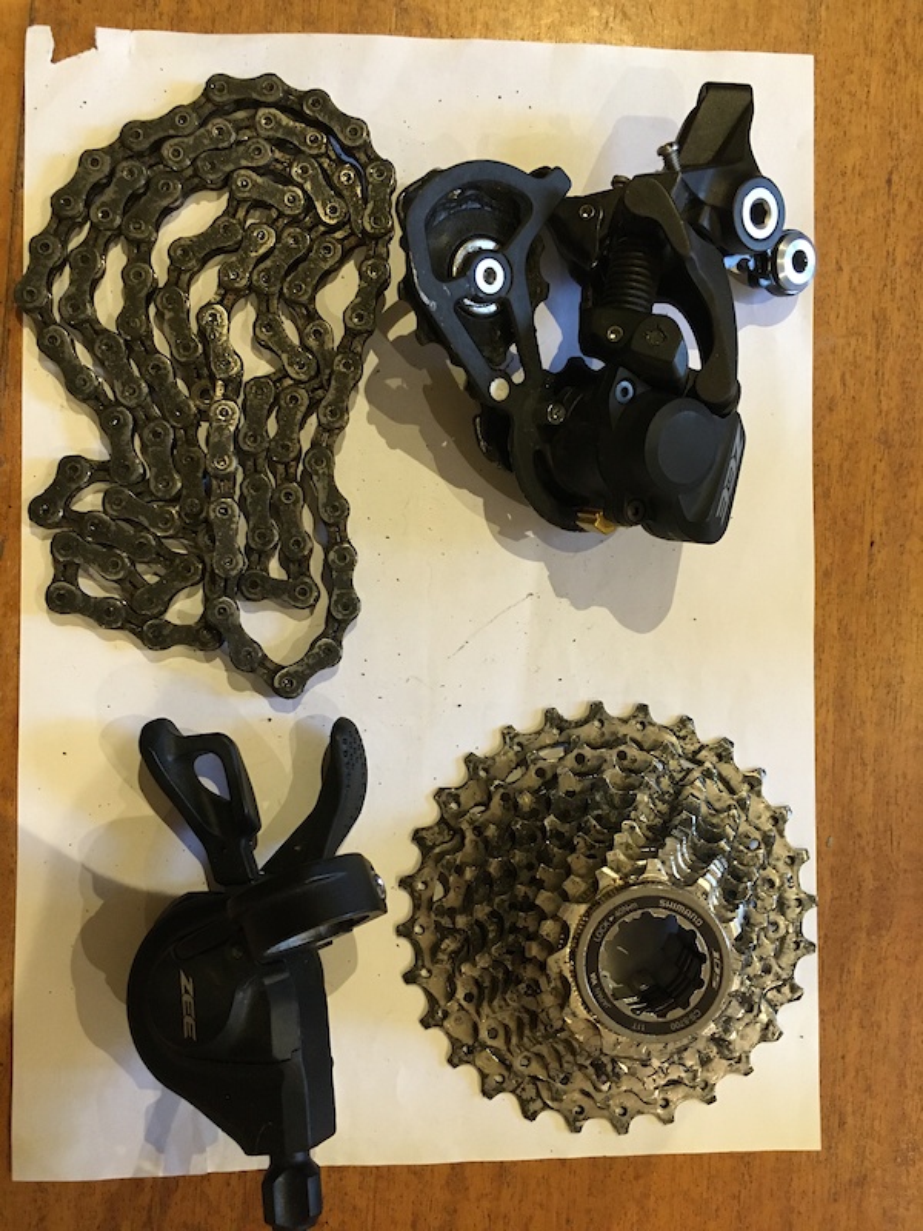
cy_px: 616
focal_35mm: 29
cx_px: 462
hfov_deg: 48.2
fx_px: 1031
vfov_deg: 61.7
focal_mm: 4.15
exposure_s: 1/17
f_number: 2.2
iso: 200
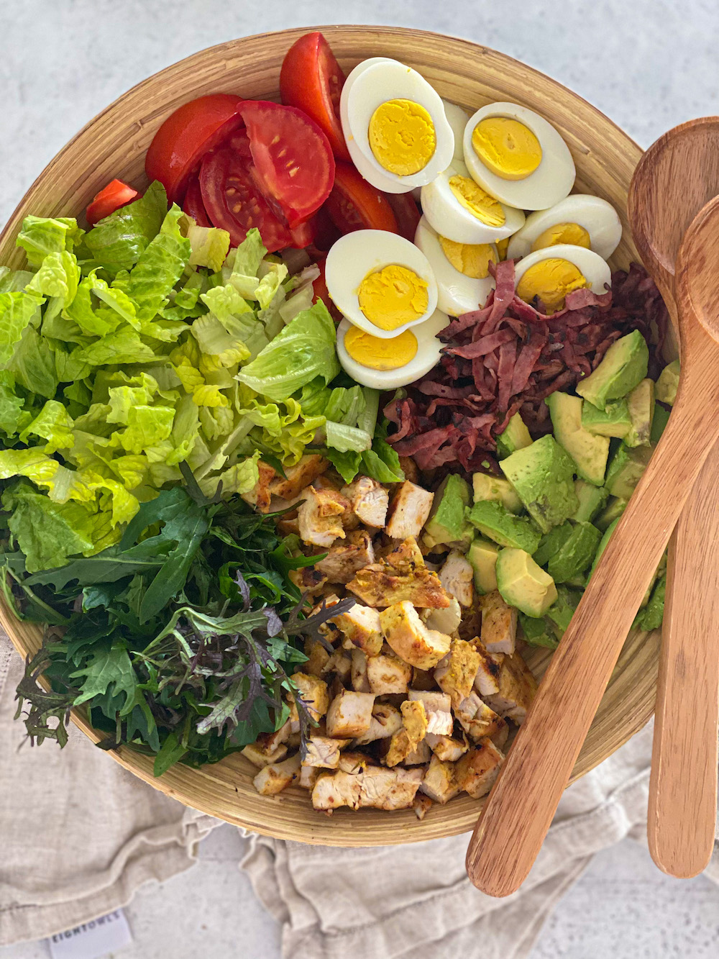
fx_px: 1440
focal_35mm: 52
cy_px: 480
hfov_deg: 28.0
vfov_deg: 36.8
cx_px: 360
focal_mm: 6
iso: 160
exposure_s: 1/120
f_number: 2
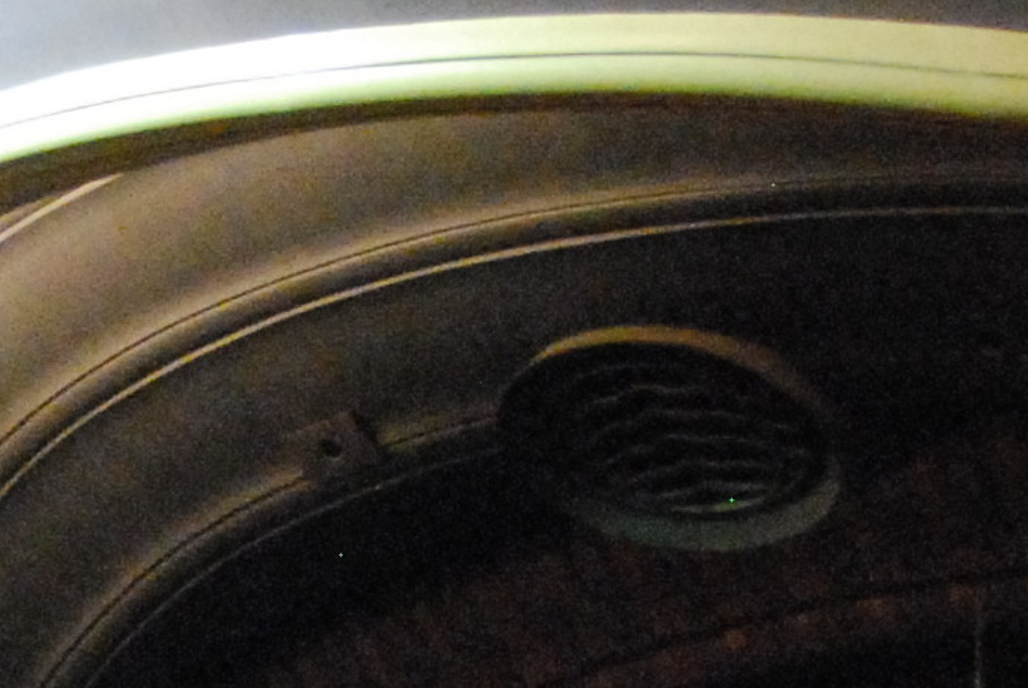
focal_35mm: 151
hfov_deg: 11.5
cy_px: 1085
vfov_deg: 8.9
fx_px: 4316
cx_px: -1333
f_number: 3.5
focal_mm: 18
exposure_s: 1/10
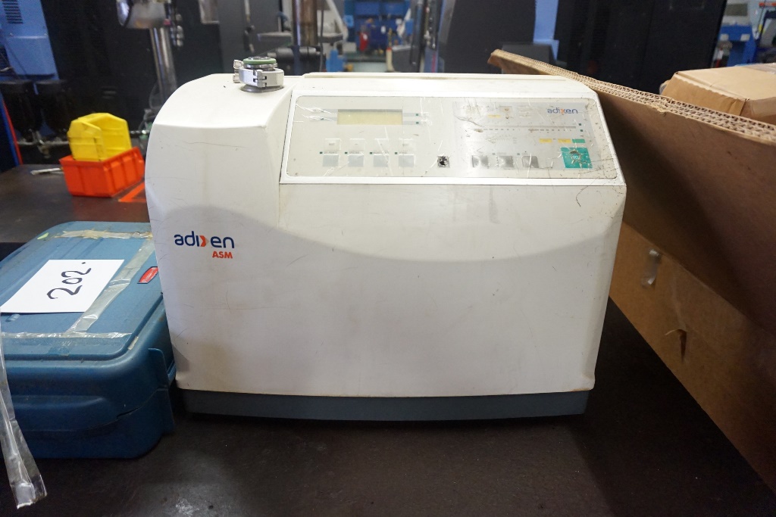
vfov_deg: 53.1
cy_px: 258
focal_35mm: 24
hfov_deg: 73.7
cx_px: 388
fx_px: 517
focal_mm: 16
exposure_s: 1/160
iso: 2000
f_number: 3.5
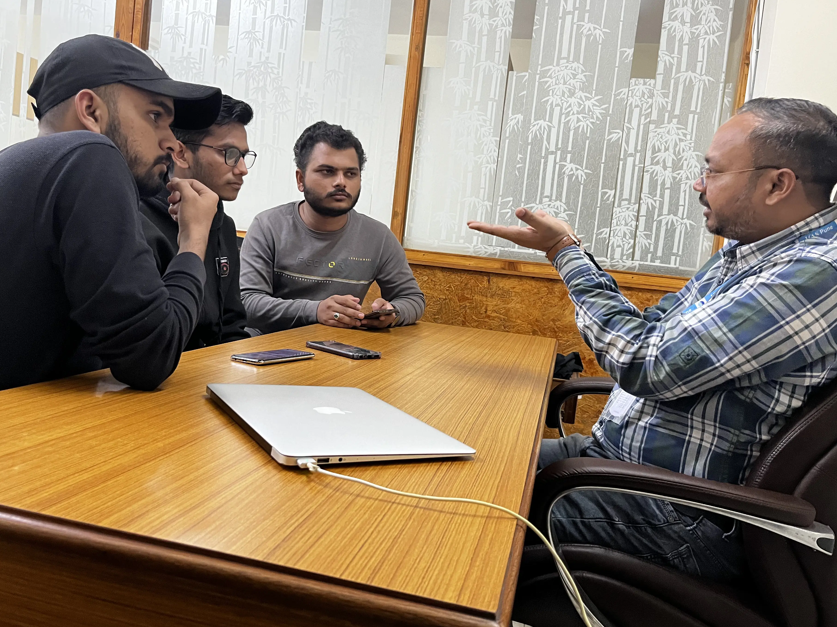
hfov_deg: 61.7
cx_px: 411
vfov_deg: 48.2
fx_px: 701
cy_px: 313
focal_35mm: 29
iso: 400
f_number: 1.6
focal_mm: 5.1
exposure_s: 1/50
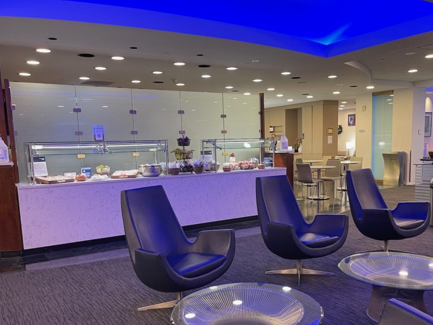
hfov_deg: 55.2
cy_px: 199
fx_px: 413
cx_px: 240
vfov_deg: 42.7
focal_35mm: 33
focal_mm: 5.1
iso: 250
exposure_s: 1/60
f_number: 1.6
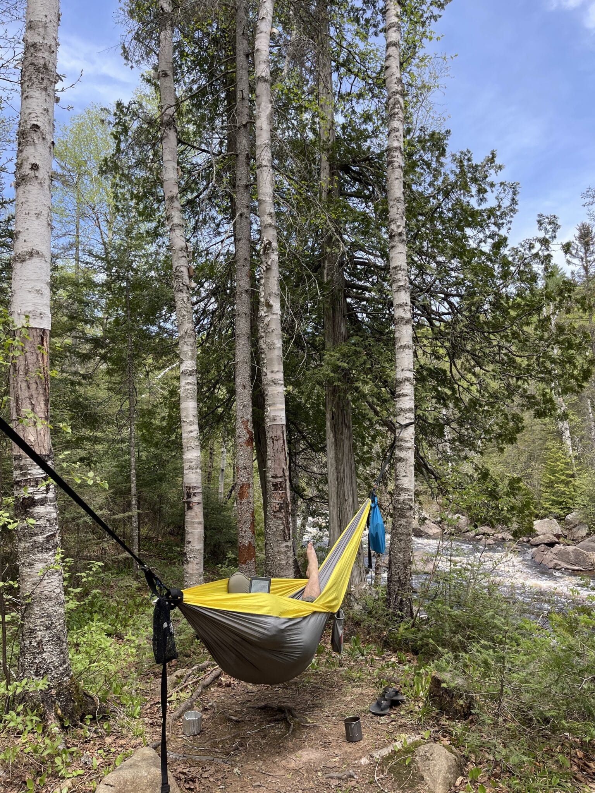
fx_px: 596
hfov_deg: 53.1
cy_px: 396
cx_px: 298
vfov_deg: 67.3
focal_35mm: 26
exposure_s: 1/553
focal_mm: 5.1
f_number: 1.6
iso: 32
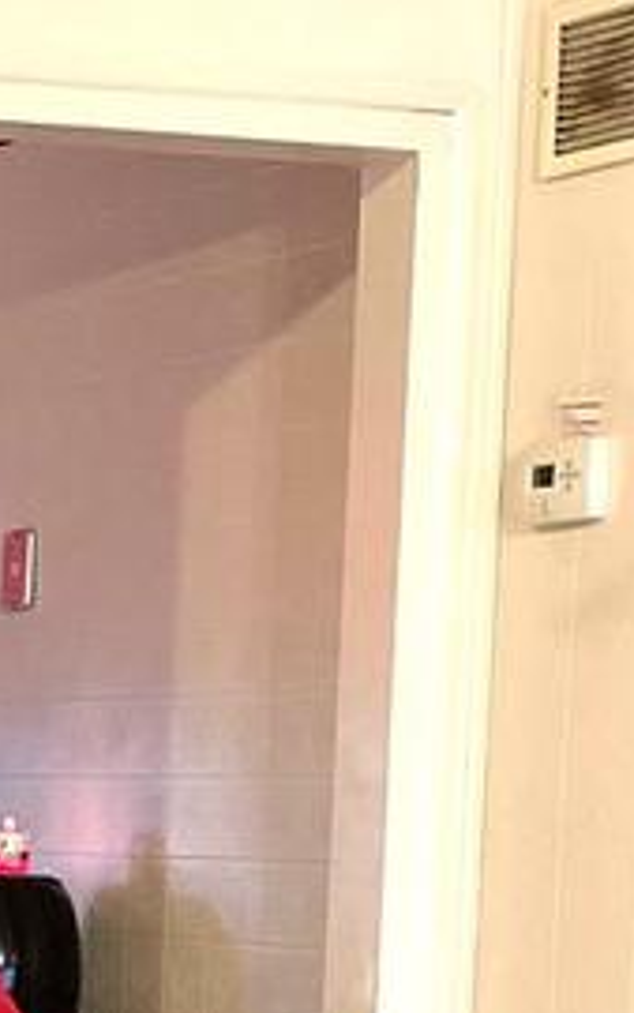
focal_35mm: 147
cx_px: -499
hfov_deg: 8.6
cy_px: 1294
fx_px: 4060
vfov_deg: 13.7
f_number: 1.6
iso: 320
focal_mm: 4.2
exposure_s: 1/60
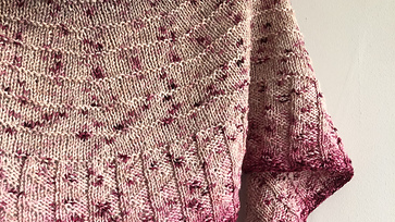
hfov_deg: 48.4
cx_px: 192
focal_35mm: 42
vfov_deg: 27.1
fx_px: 440
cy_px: 210
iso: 40
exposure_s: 1/30
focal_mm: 3.99
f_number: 1.8
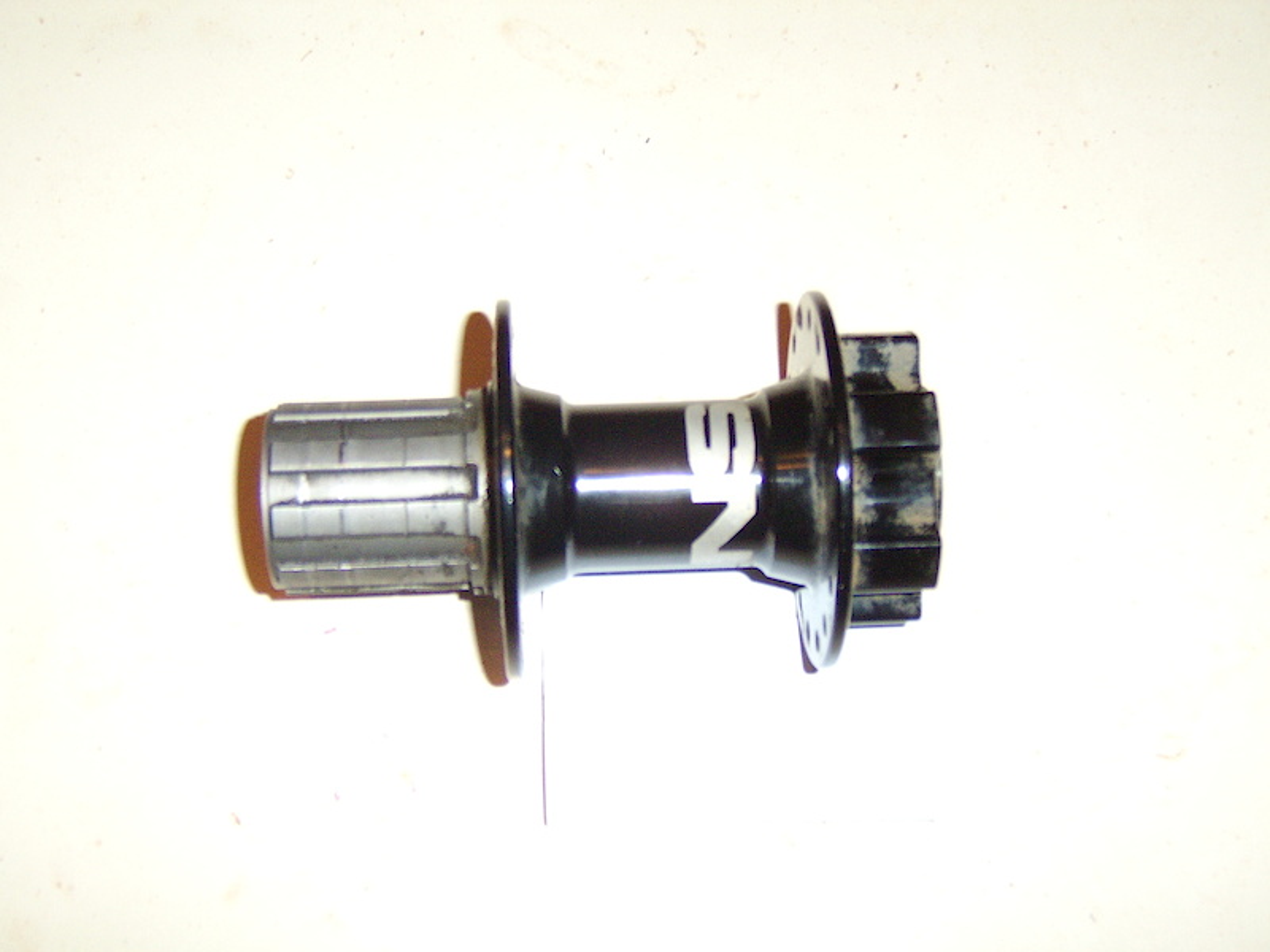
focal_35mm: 46
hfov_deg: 41.2
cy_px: 476
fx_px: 1688
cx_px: 635
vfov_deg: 31.5
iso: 400
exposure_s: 1/60
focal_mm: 11.93
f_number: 3.5
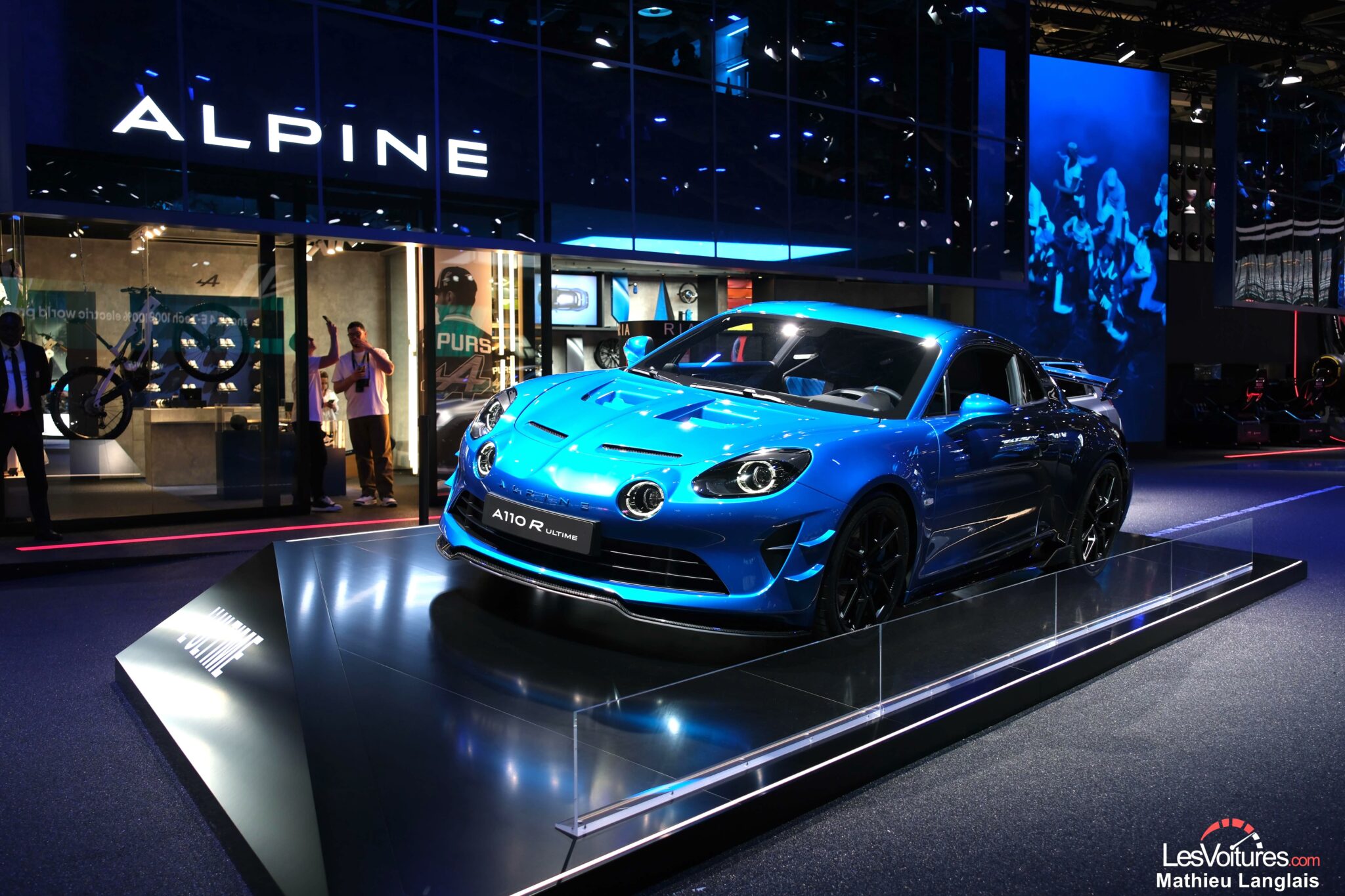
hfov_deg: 51.9
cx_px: 672
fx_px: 1382
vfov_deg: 35.9
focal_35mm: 37
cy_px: 448
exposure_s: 1/60
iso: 160
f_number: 2.8
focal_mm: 24.5
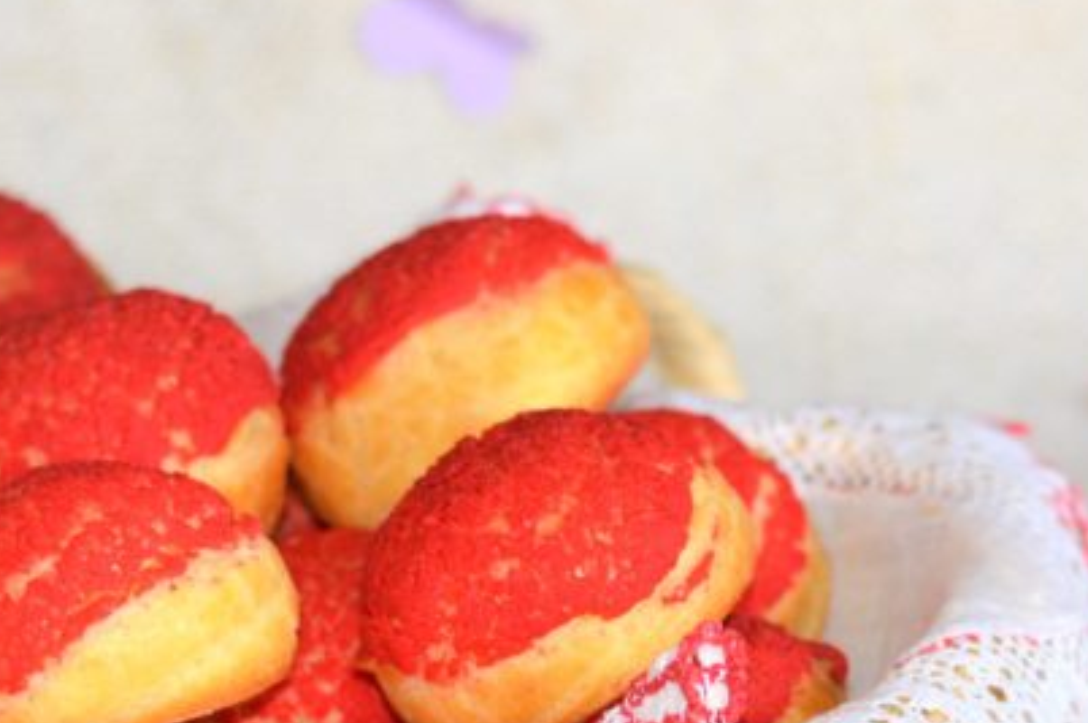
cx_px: 433
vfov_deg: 7.2
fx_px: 5765
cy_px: 670
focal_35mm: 191
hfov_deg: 10.8
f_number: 3.5
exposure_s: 1/60
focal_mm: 50
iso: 200
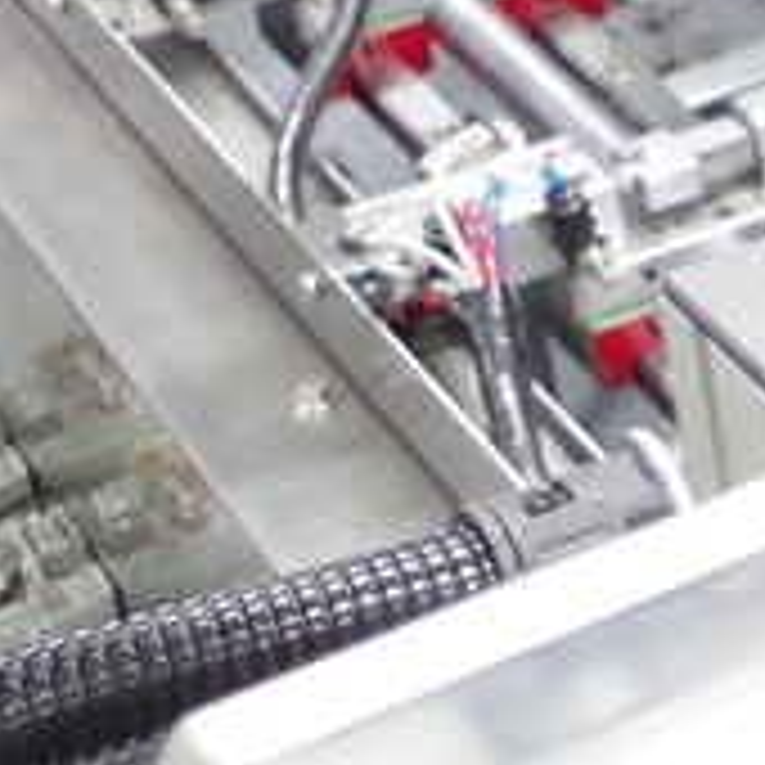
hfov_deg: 9.9
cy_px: -34
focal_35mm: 150
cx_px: 1953
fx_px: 3750
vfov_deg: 11.5
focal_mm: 20
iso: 1600
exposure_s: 1/25
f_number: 4
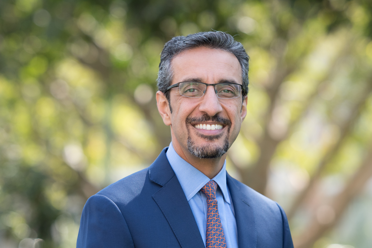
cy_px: 124
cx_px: 186
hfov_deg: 10.2
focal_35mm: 202
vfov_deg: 6.8
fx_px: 2092
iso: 640
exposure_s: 1/1250
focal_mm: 135
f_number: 2.8
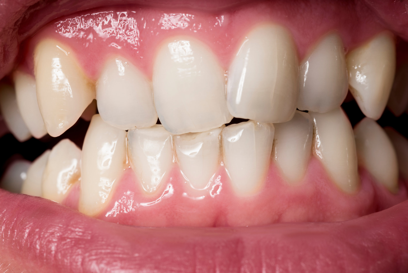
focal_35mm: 100
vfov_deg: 13.7
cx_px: 204
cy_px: 136
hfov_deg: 20.4
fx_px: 1134
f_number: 25
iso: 400
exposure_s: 1/125
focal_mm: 100
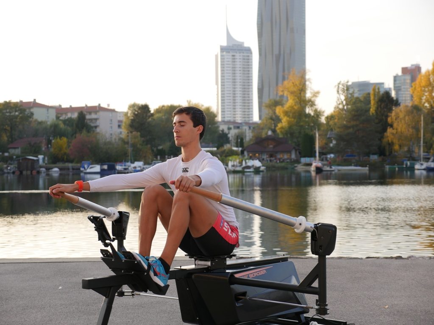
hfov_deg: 27.8
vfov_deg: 21.0
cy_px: 162
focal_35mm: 70
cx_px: 217
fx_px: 878
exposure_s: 1/500
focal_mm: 35
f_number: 3.2
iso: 200
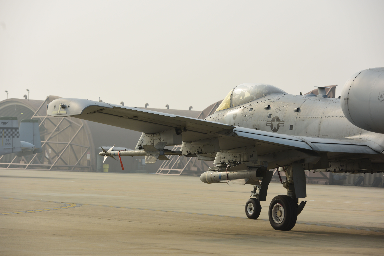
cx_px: 192
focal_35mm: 135
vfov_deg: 10.2
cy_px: 128
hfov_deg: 15.2
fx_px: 1440
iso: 64
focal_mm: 135
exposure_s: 1/320
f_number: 5.6
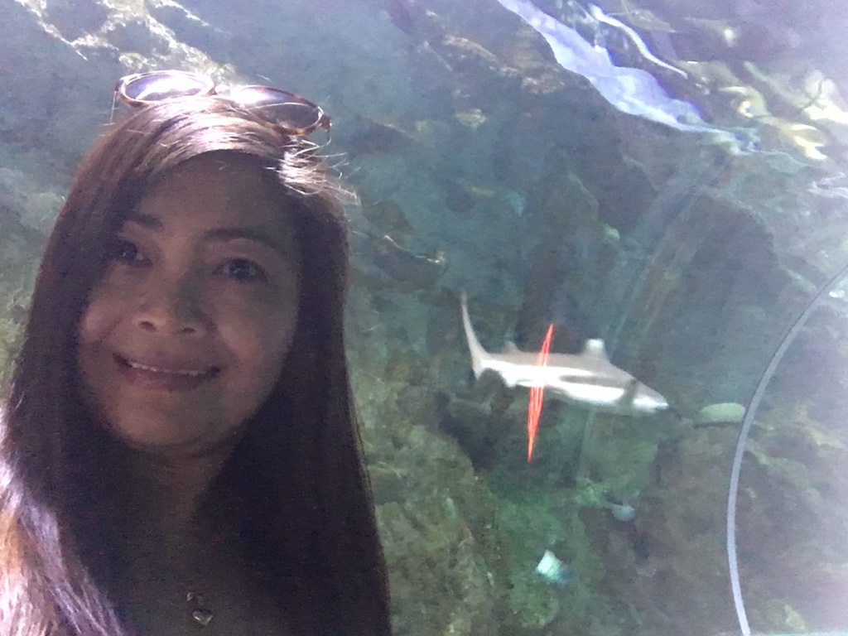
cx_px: 424
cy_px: 318
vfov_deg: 45.4
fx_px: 759
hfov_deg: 58.4
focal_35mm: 31
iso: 1250
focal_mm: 2.65
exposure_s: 1/15
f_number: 2.2
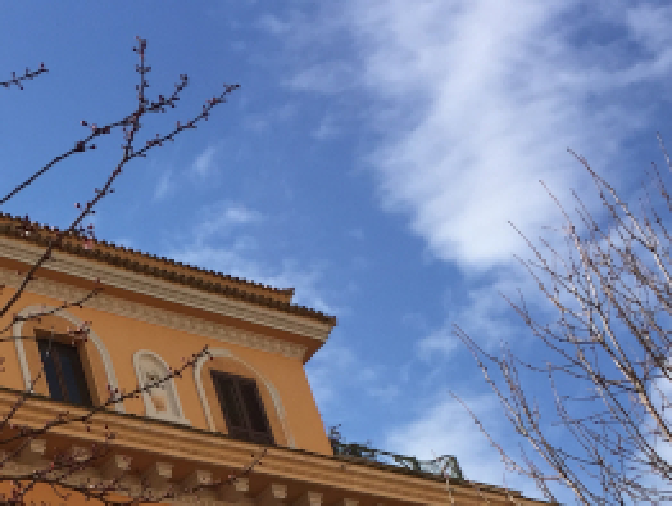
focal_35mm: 85
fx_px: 1652
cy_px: 699
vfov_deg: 16.3
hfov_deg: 22.2
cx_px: 15
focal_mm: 4.15
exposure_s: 1/1647
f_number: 2.2
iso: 32
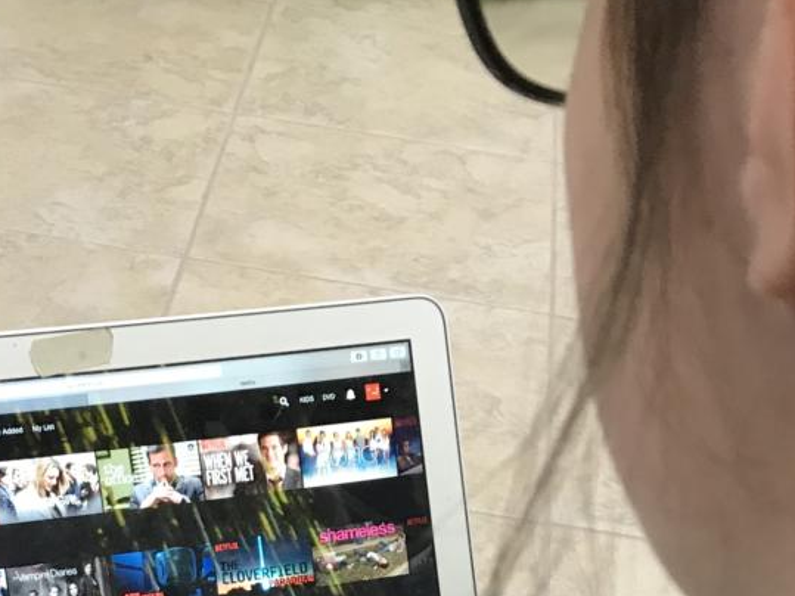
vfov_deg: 17.7
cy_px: 769
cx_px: 218
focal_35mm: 78
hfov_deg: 24.8
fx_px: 1791
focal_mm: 3.99
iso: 40
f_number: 1.8
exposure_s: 1/29
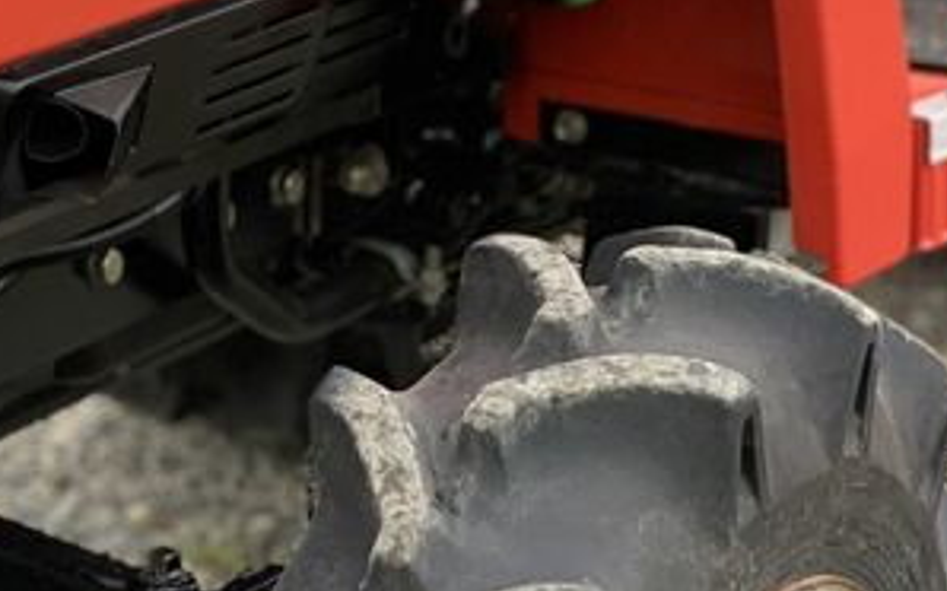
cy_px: -330
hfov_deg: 13.6
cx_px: -276
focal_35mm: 148
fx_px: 3818
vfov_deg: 8.6
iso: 32
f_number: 2.4
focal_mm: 6
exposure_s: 1/122
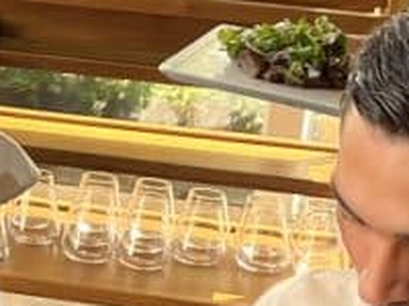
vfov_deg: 7.4
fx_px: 2363
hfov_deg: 8.9
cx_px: -607
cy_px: 100
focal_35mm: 200
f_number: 1.6
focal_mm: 5.1
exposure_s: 1/122
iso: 50
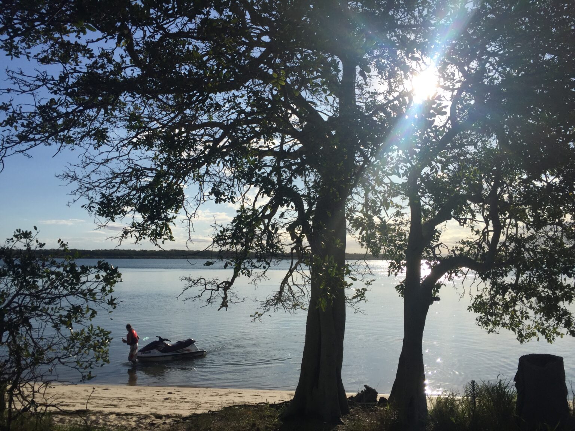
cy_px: 216
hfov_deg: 61.7
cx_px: 288
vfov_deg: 48.2
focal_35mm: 29
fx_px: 482
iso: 32
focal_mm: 4.15
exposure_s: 1/5650
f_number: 2.2
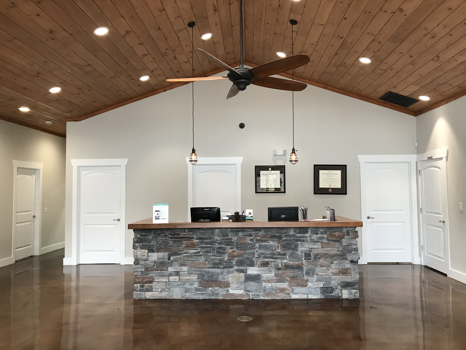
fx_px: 377
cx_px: 233
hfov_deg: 63.4
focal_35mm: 28
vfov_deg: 49.7
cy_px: 175
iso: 40
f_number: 1.8
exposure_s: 1/20
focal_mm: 3.99
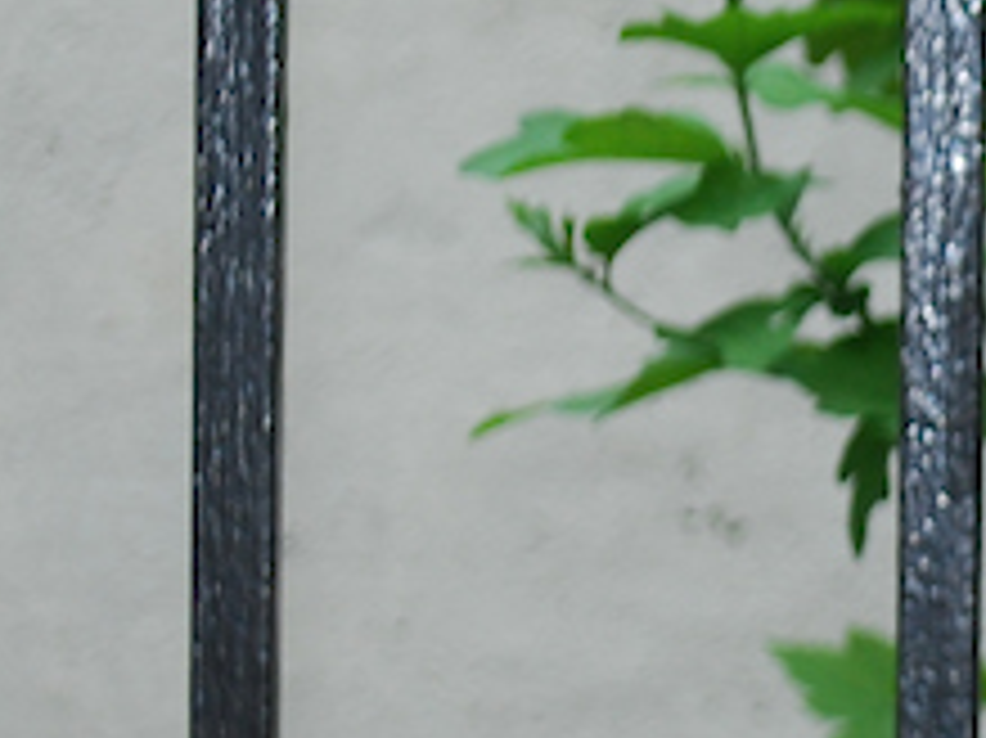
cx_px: 2089
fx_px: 9480
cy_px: 646
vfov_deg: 4.5
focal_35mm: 333
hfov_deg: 5.8
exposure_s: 1/100
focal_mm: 42
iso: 200
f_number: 5.3
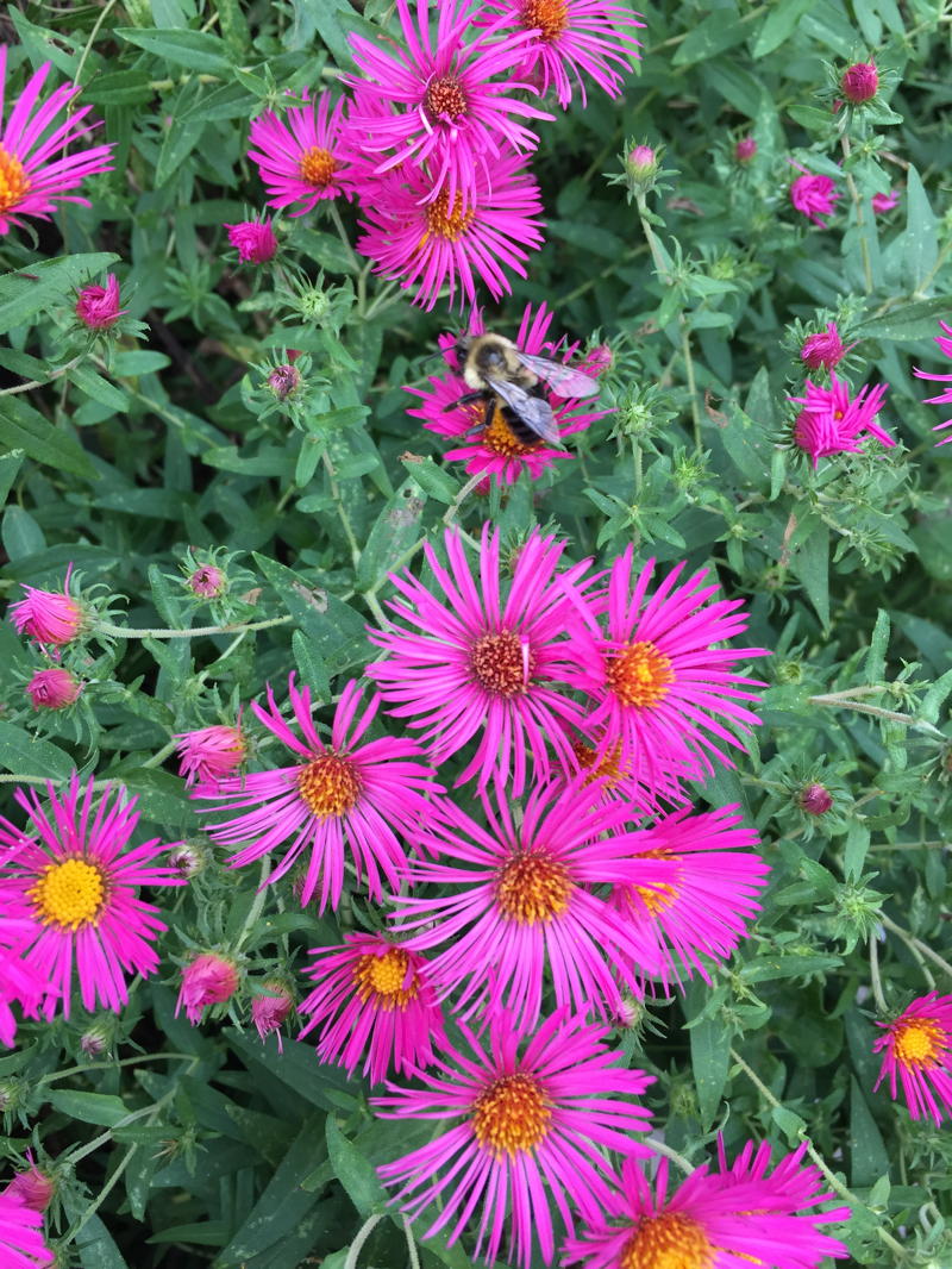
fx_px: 1063
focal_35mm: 29
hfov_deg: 48.2
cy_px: 634
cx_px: 476
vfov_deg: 61.6
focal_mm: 4.15
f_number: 2.2
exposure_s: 1/120
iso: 40
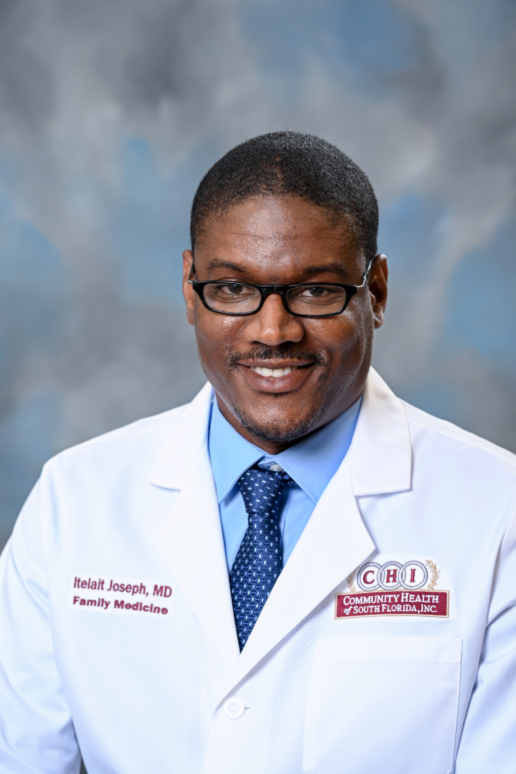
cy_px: 387
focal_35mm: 120
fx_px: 2580
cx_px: 258
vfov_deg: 17.1
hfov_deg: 11.4
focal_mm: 120
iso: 500
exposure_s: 1/125
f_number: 5
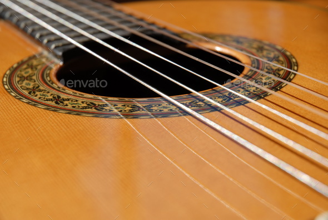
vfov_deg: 13.1
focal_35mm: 105
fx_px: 958
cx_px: 164
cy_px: 110
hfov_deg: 19.4
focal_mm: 70
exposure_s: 1/180
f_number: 7.1
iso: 100
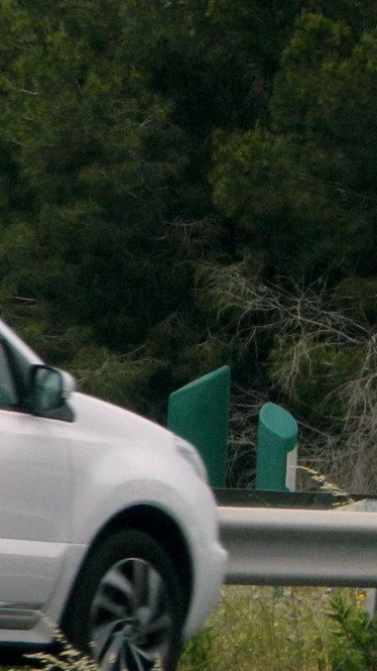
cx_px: 767
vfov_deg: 3.0
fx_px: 12868
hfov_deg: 1.7
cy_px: 200
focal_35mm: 724
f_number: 5.4
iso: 250
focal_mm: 39.7
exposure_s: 1/500
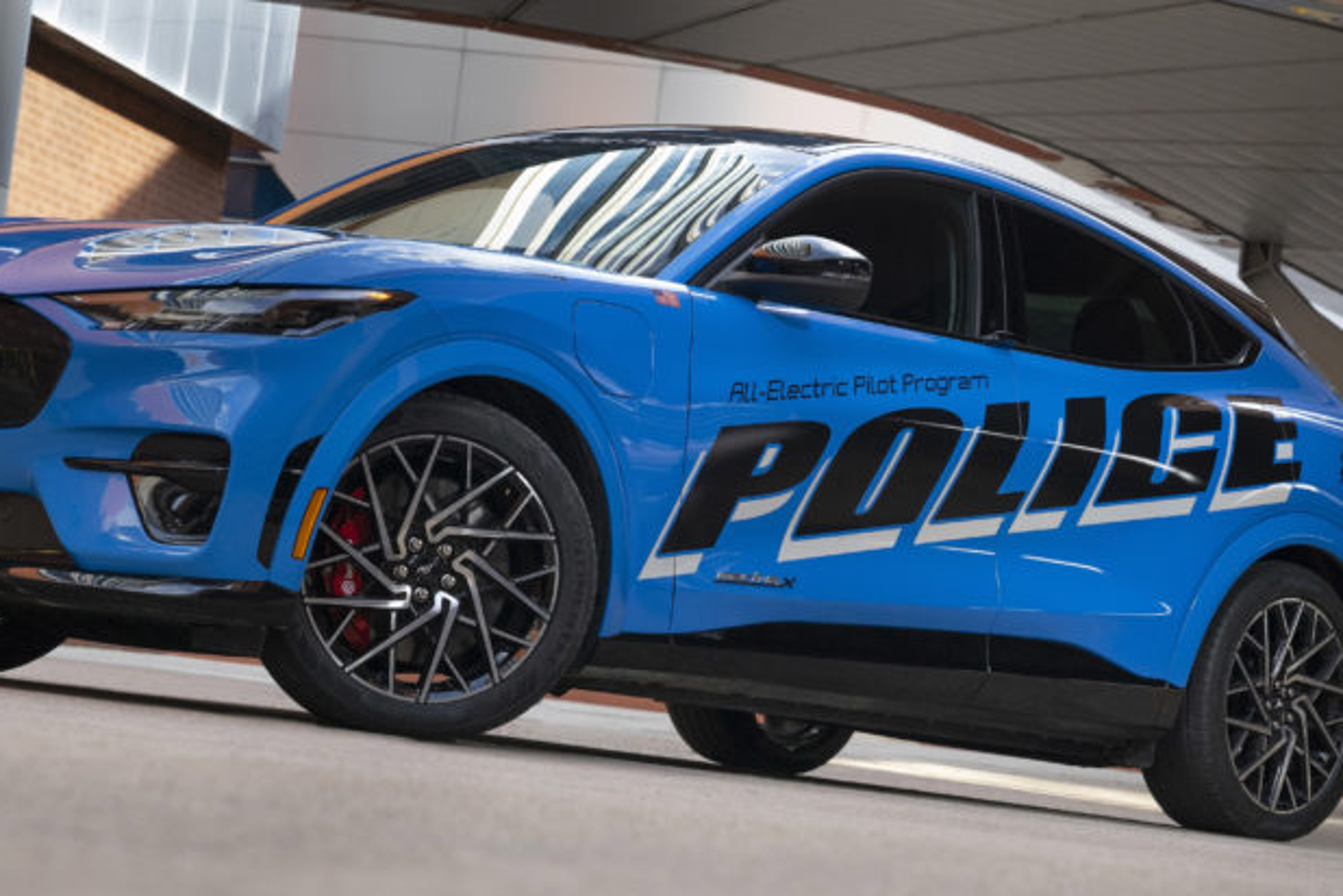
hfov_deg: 17.6
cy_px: 377
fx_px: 4327
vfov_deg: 11.8
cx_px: 595
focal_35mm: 116
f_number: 5.6
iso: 800
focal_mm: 70
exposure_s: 1/500
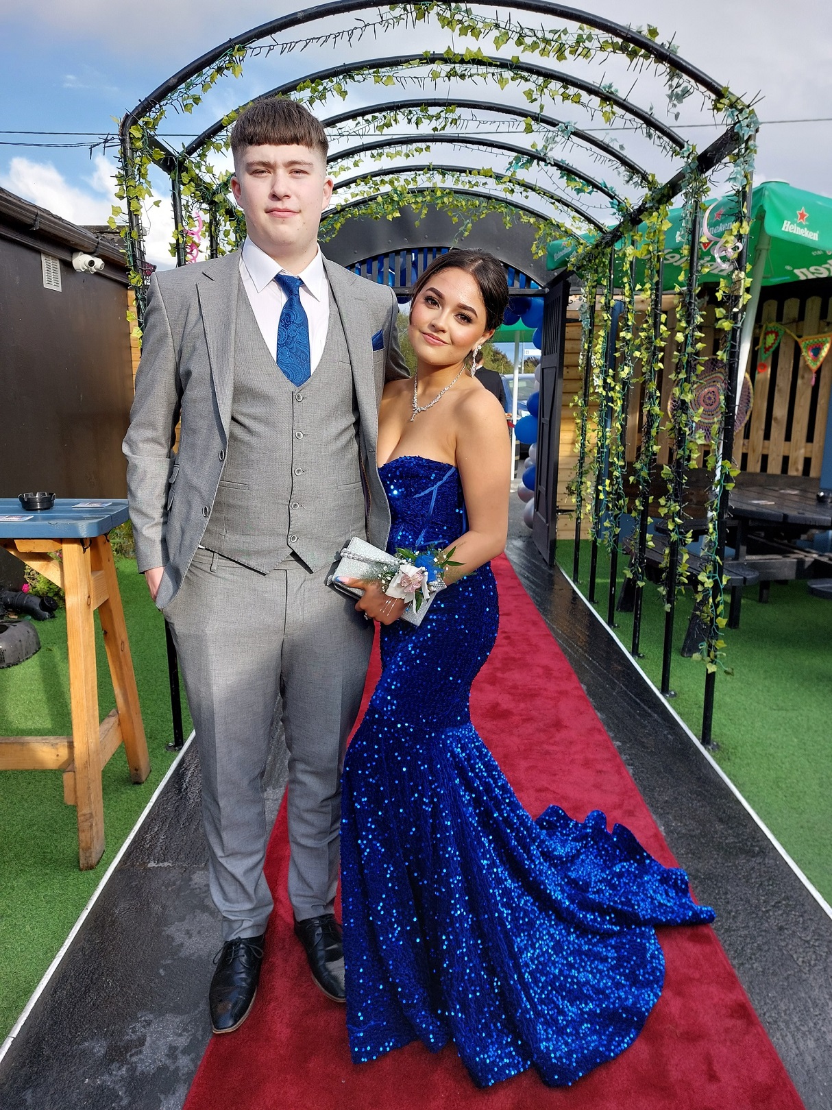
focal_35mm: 25
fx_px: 801
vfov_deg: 69.4
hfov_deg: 54.9
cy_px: 555
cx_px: 416
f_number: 1.8
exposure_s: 1/365
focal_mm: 5.23
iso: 25
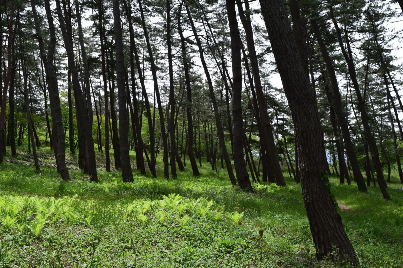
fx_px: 403
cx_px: 202
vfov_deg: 36.9
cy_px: 134
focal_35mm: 36
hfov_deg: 53.1
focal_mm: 24
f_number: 10
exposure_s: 1/320
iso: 400
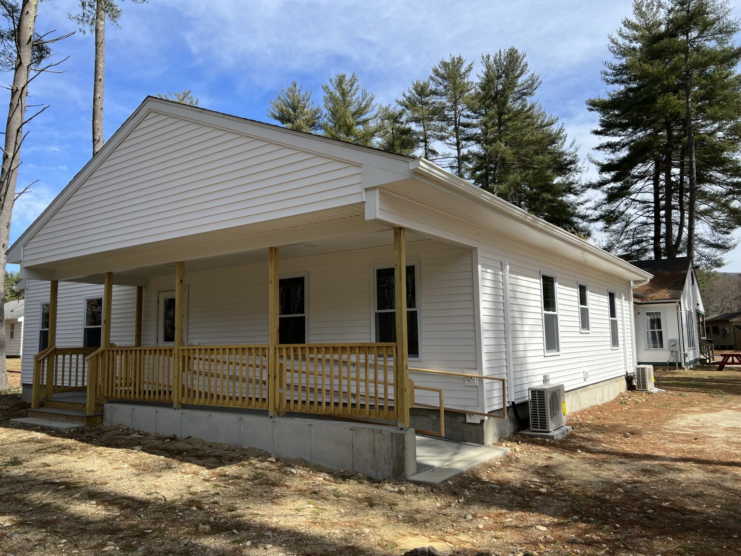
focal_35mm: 26
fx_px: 557
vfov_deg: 53.1
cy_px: 278
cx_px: 370
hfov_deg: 67.3
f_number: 1.5
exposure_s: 1/2841
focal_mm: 5.7
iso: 50
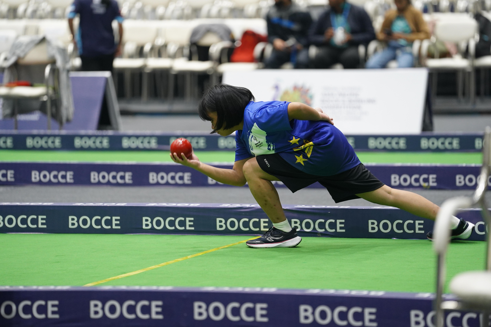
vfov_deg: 6.9
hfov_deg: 10.3
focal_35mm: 200
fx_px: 2727
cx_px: 246
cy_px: 164
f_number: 2.8
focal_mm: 200
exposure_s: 1/160
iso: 2000
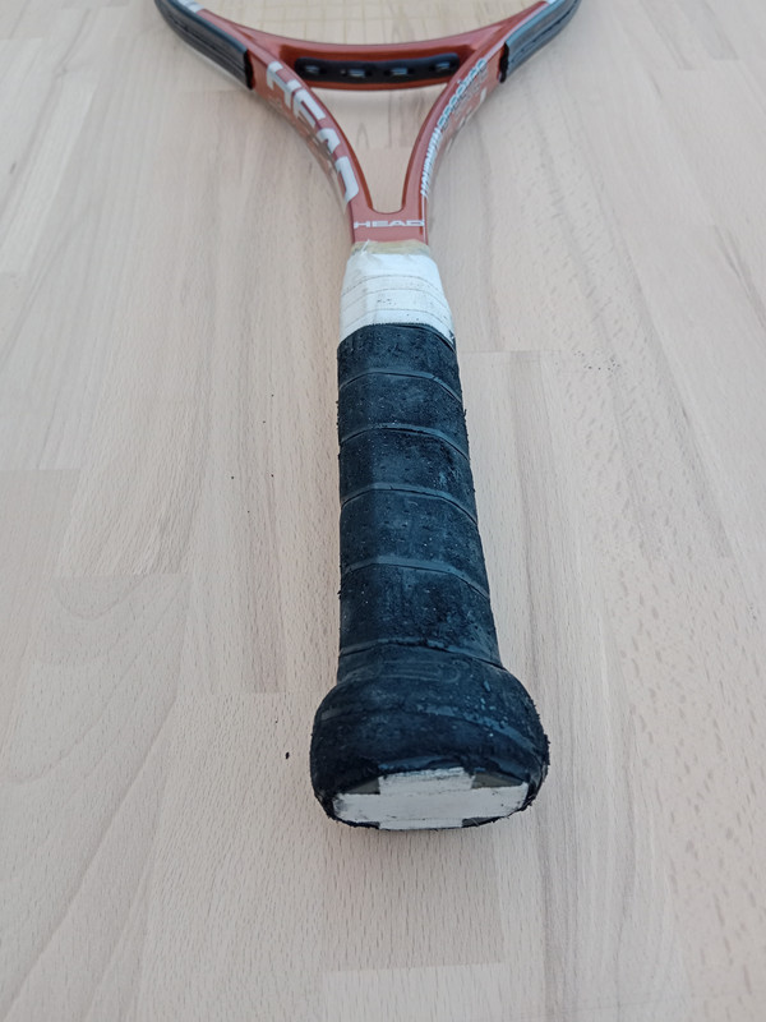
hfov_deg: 53.1
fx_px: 767
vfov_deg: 67.3
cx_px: 383
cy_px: 511
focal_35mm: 26
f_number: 1.8
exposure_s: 1/100
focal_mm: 3.96
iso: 460
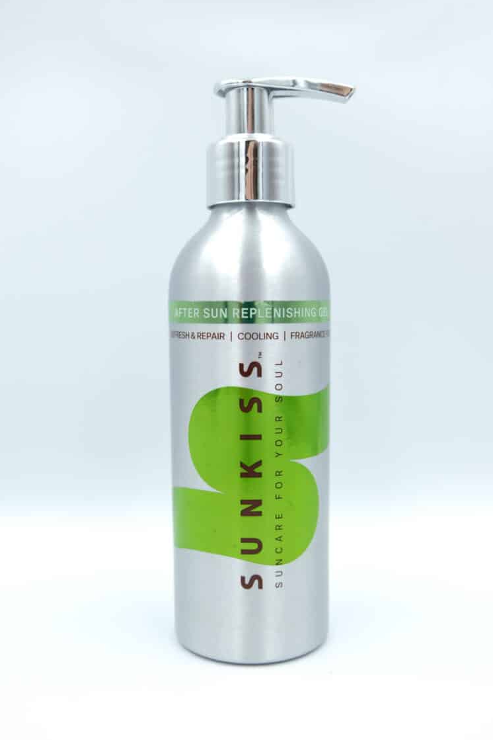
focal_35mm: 36
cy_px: 378
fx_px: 739
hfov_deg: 36.9
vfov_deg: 53.1
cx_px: 253
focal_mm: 23.2
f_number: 4.2
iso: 100
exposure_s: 1/80
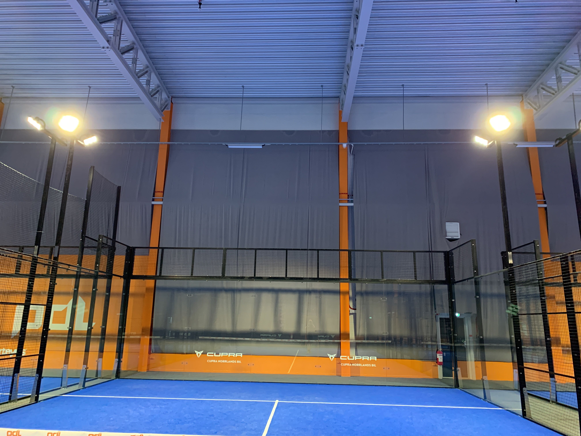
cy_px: 218
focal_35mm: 26
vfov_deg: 53.1
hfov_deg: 67.3
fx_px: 436
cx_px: 290
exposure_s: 1/33
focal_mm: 4.25
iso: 320
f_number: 1.8
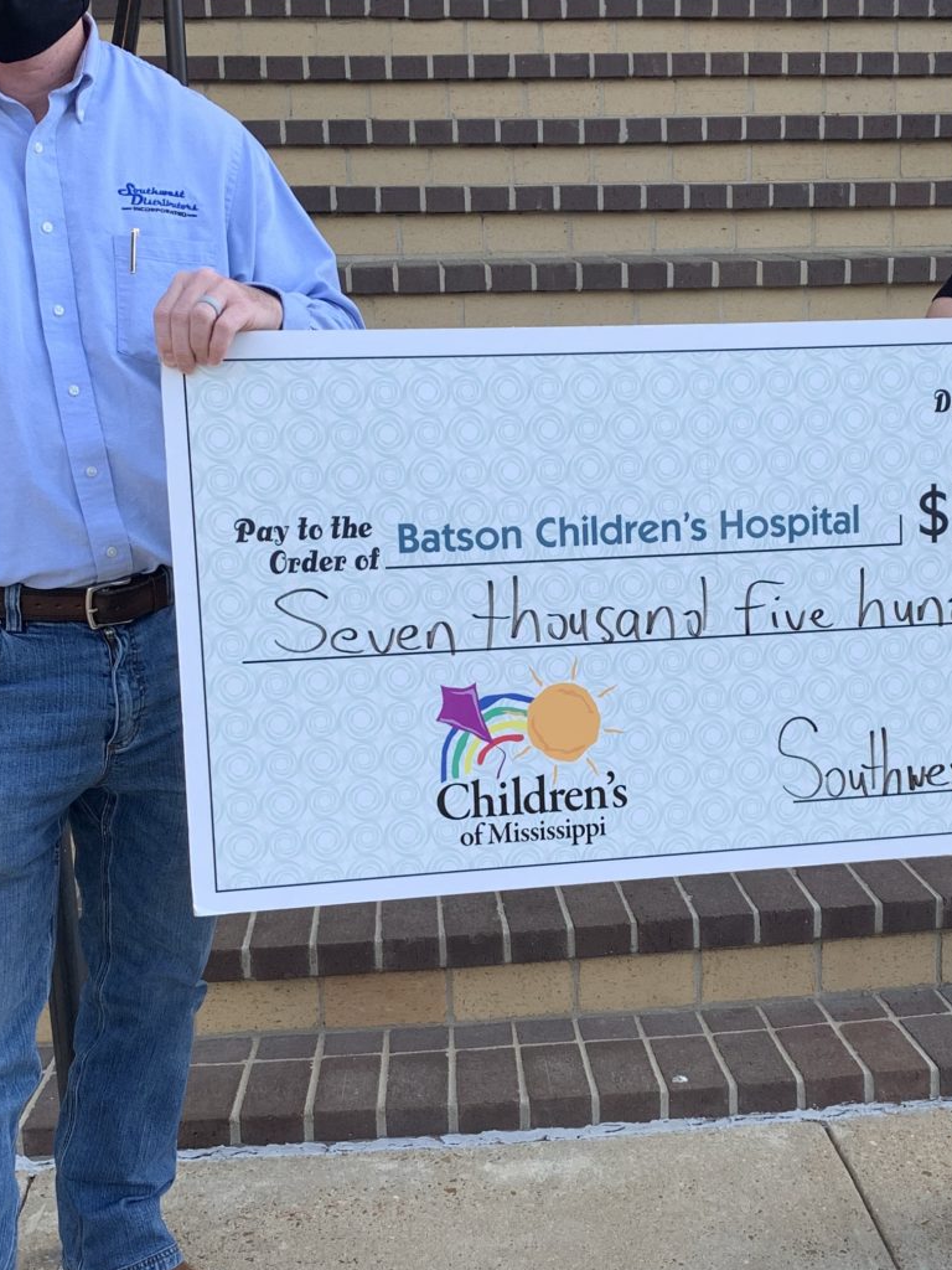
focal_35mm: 52
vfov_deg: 36.8
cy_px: 685
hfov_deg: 27.9
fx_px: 1907
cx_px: 604
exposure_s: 1/601
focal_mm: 4.25
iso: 25
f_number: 1.8
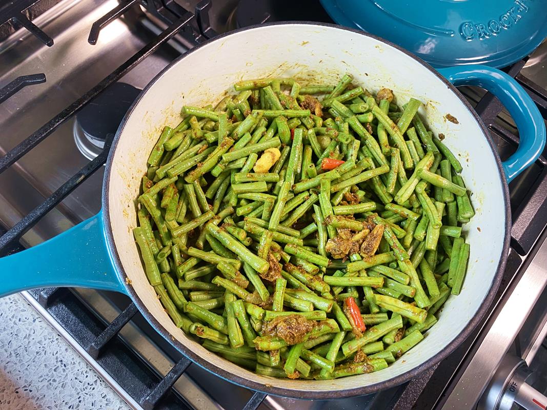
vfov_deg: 53.1
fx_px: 411
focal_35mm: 26
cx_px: 274
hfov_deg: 67.3
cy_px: 205
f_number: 1.8
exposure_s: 1/60
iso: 100
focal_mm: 4.25
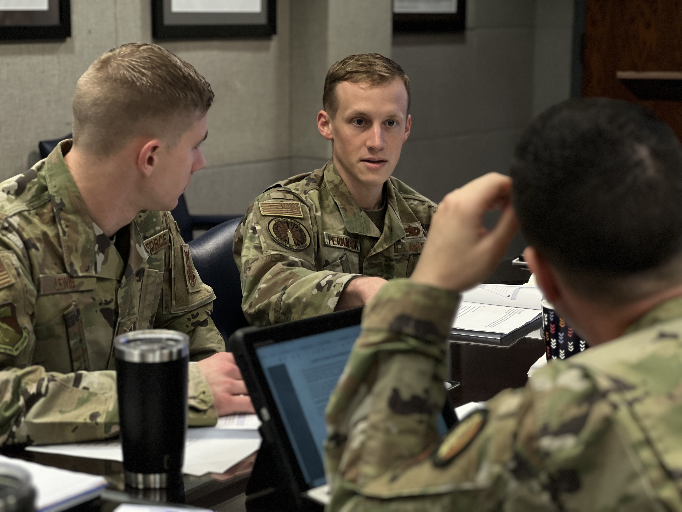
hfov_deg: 25.3
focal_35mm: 77
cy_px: 256
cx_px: 341
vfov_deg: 19.1
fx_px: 1517
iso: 200
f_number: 2.8
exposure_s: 1/40
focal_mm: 9
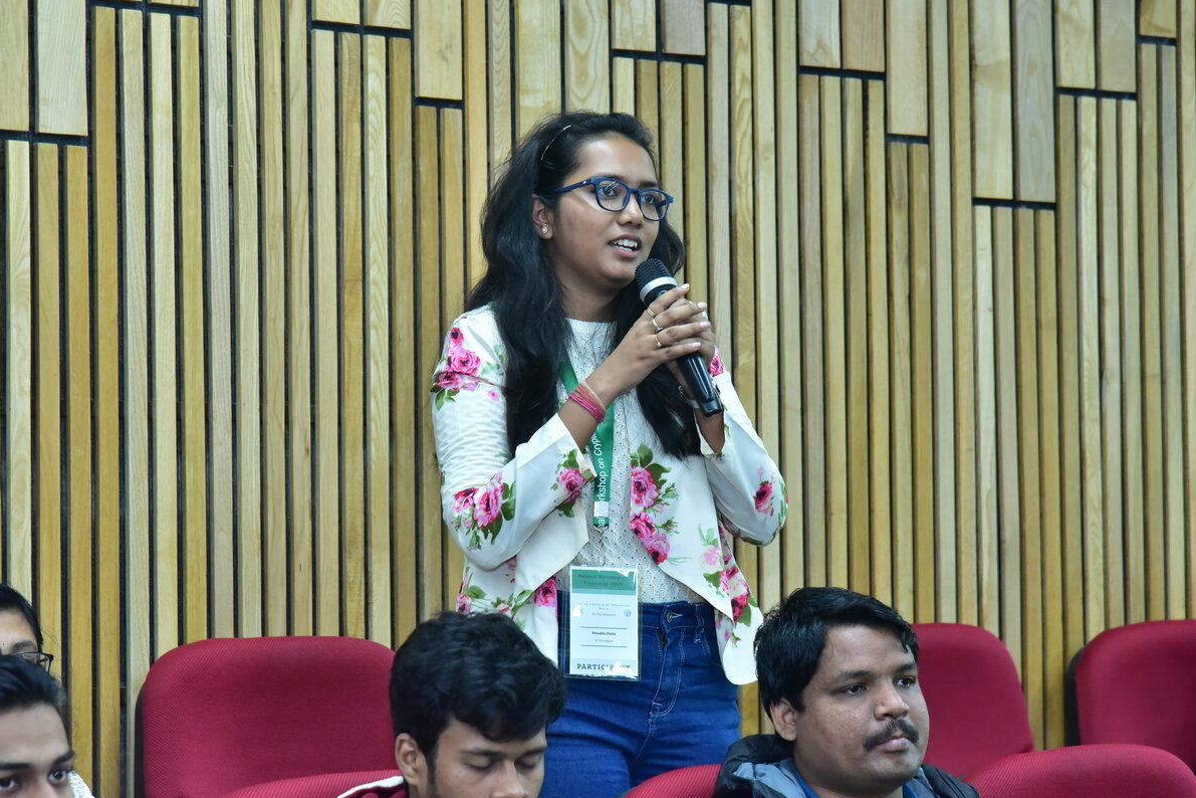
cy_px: 400
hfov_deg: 16.9
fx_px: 4020
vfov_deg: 11.3
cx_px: 596
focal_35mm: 121
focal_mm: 120
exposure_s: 1/125
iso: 4000
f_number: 6.3
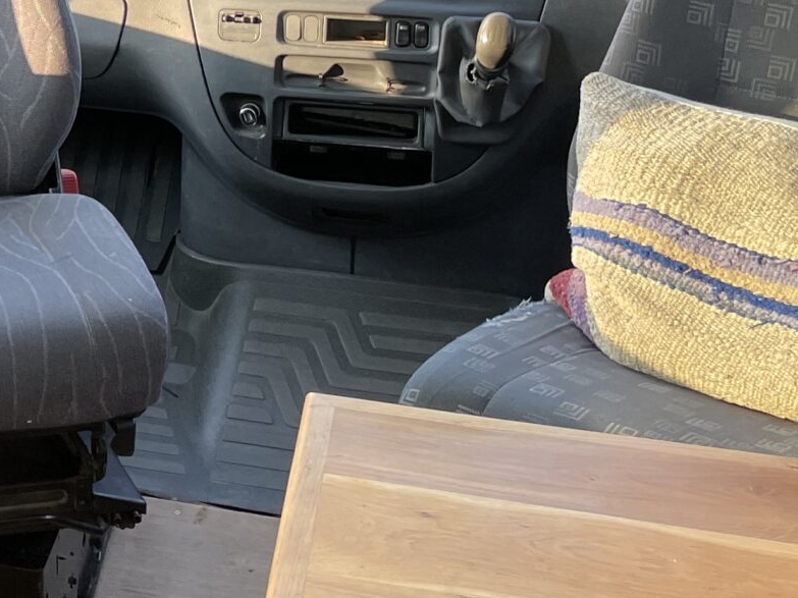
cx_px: -306
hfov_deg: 20.5
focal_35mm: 85
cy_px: 0
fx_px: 1959
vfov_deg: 17.0
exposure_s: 1/121
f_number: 1.6
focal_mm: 4.2
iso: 64
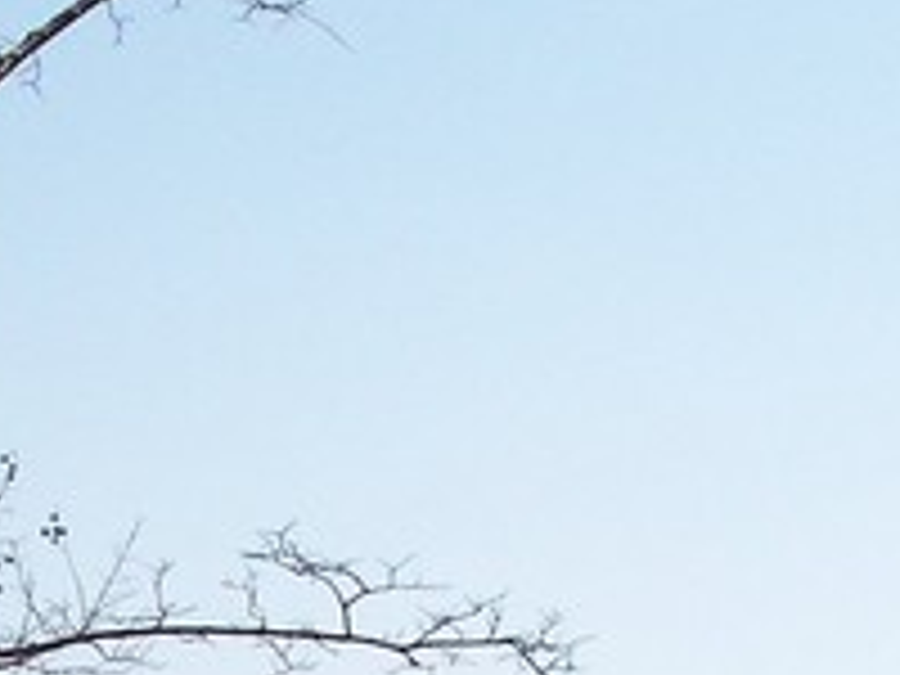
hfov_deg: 9.9
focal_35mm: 197
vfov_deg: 7.4
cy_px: 1071
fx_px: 5122
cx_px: -126
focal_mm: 10.7
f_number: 5.6
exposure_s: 1/700
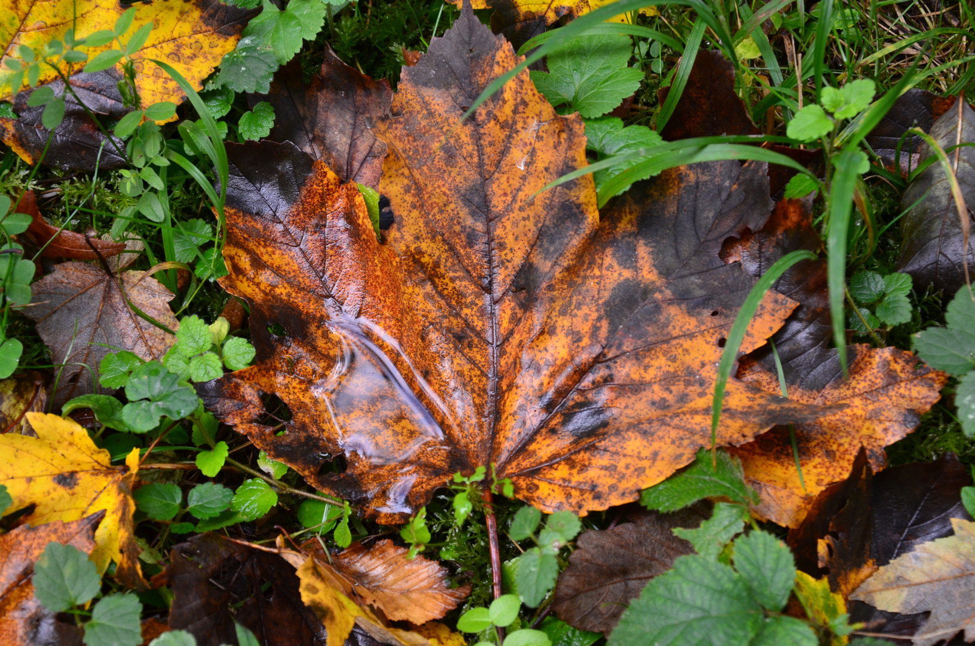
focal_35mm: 75
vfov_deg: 18.1
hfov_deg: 27.0
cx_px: 488
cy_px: 323
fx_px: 2027
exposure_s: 1/100
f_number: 8
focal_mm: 50
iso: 640
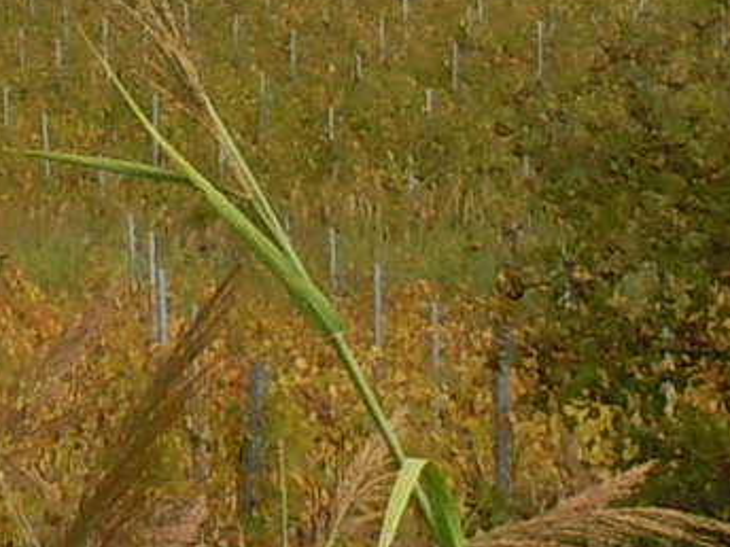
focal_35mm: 256
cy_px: -935
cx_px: -628
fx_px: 5399
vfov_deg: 5.5
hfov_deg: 7.5
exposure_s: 1/320
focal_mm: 6.2
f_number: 3.6
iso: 100
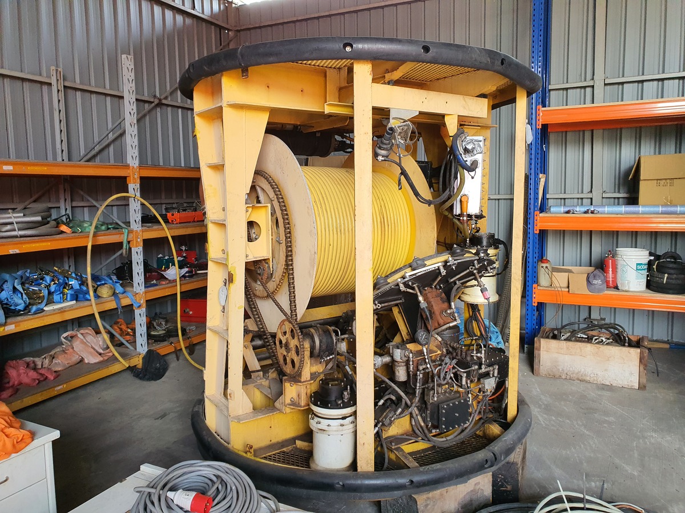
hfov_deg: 67.3
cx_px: 342
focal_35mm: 26
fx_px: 515
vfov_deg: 53.1
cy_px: 256
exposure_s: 1/100
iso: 160
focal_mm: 4.3
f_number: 2.4
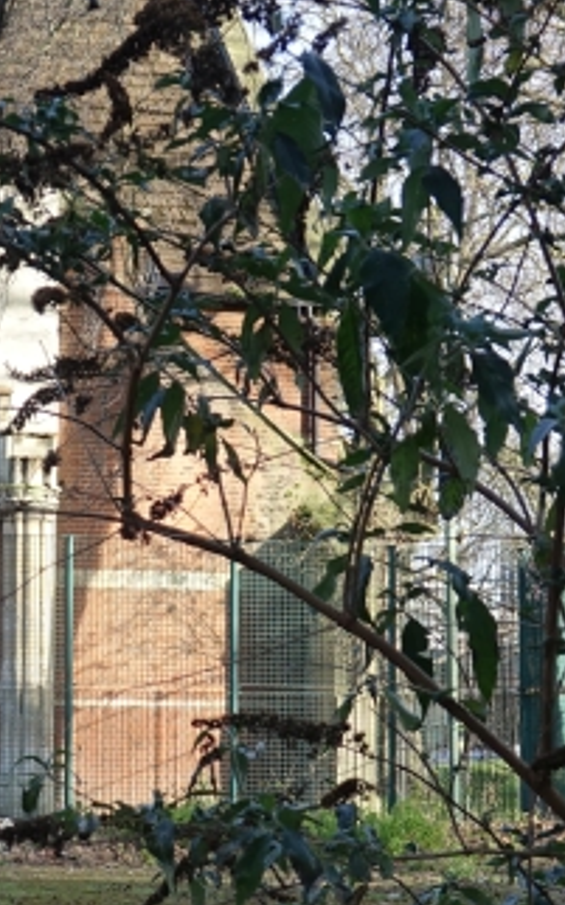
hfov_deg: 11.4
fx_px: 2811
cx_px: 84
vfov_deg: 18.3
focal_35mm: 114
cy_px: 583
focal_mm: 13.31
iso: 100
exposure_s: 1/200
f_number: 3.2
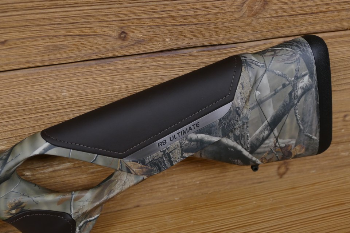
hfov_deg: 48.5
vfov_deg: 33.4
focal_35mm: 40
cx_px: 175
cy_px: 116
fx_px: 389
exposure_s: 1/125
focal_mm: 14.76
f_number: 3.2
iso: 800
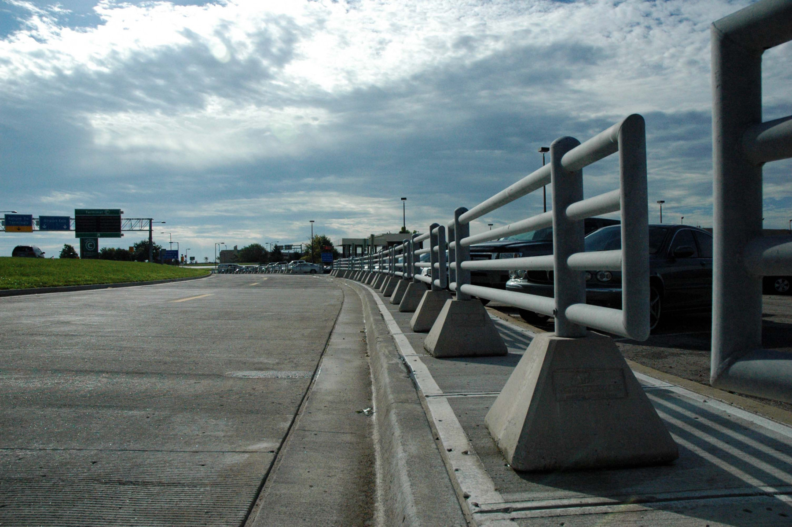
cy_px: 264
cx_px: 396
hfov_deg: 67.4
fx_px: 593
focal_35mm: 27
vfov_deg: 47.9
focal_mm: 18
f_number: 7.1
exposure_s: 1/8000
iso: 1250
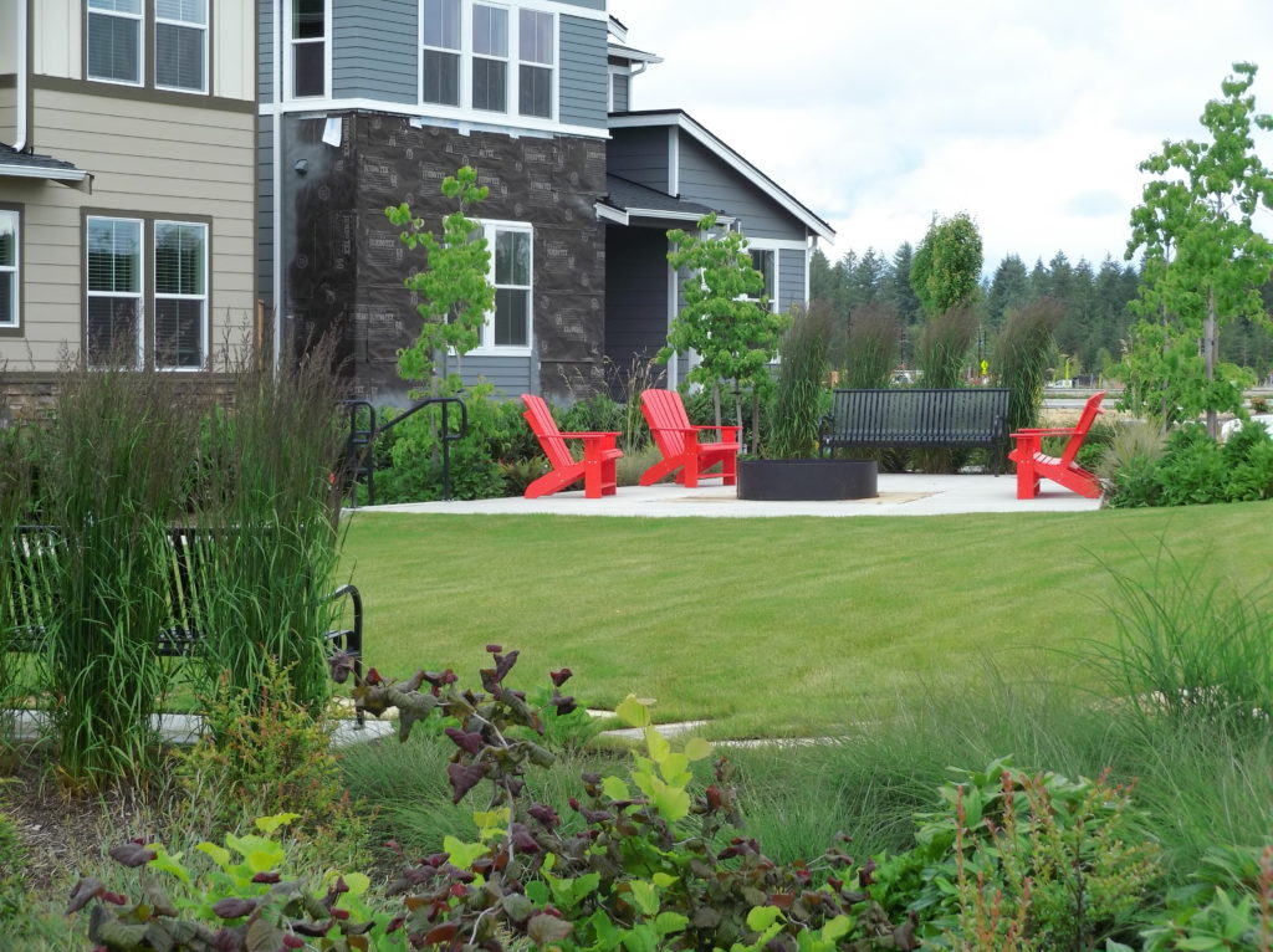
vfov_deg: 18.2
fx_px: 2976
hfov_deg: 24.1
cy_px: 476
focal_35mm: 81
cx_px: 636
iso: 100
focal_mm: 14.6
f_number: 5
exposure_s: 1/200
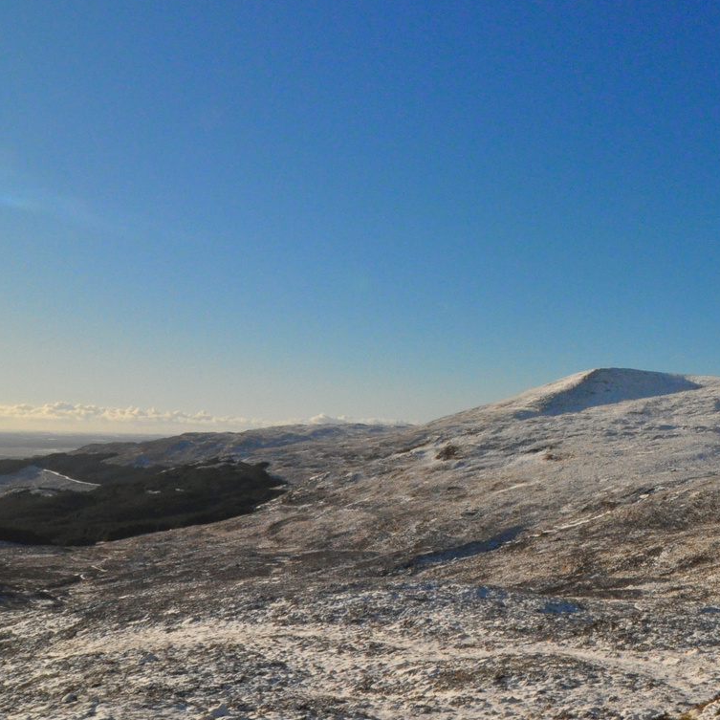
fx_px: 777
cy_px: 349
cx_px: 651
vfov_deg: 49.7
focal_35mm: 33
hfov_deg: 45.0
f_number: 16
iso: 1600
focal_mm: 12
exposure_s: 1/1000
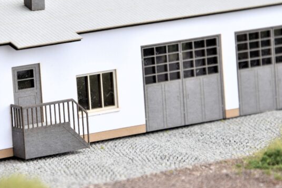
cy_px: 42
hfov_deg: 6.8
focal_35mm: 302
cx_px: 97
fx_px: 2365
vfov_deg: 4.5
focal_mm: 105
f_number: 8
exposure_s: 1/160
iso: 400
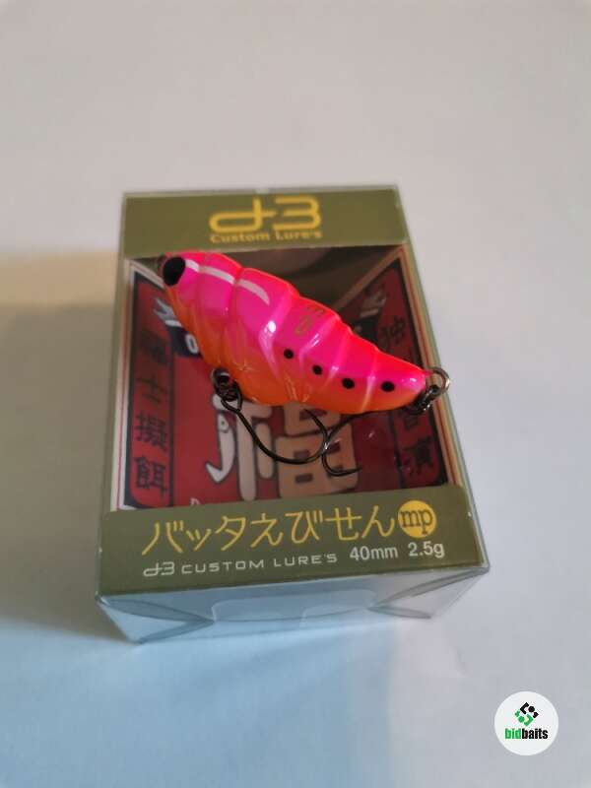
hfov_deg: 53.1
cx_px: 296
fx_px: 592
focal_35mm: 26
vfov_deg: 67.3
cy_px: 394
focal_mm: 4.75
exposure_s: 1/50
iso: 400
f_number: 2.4
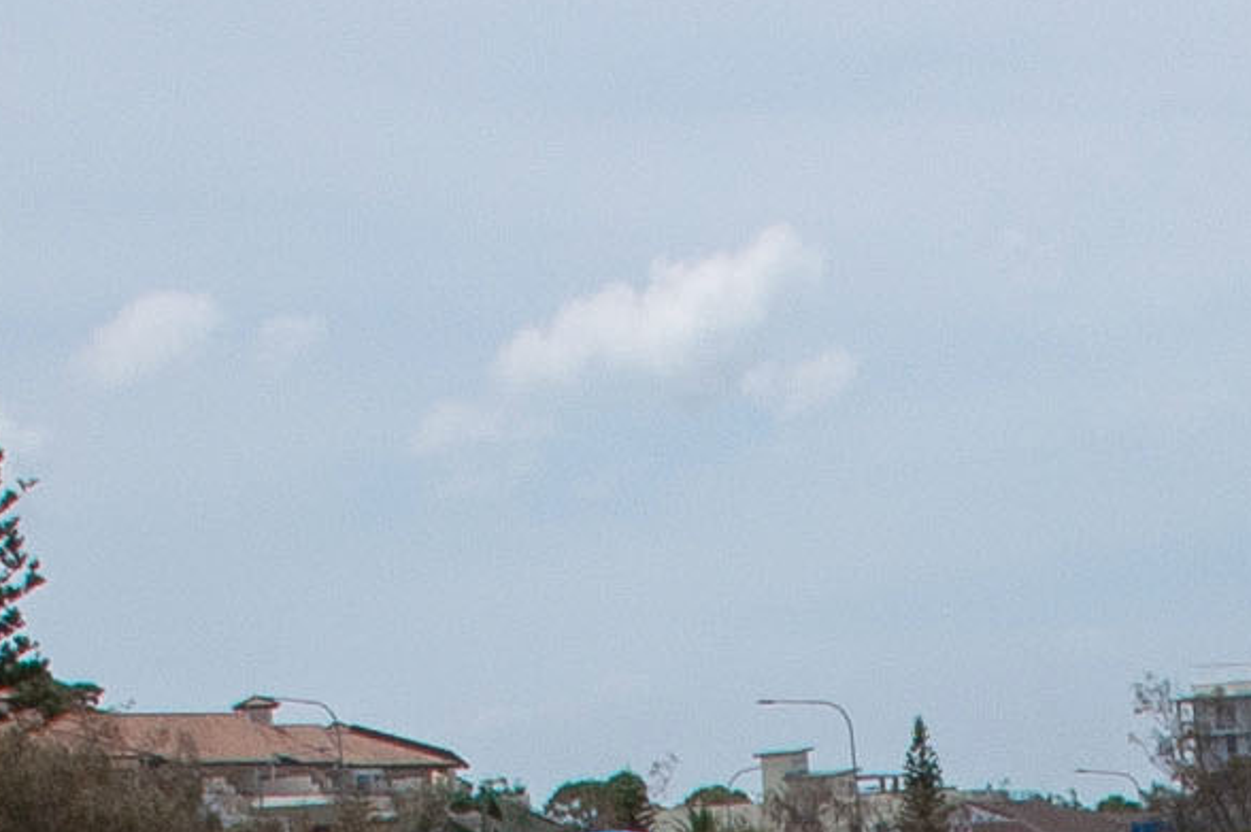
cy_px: 2830
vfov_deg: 5.5
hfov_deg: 8.9
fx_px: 7973
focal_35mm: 230
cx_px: 1449
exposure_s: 1/640
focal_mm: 21
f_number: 13
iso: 200
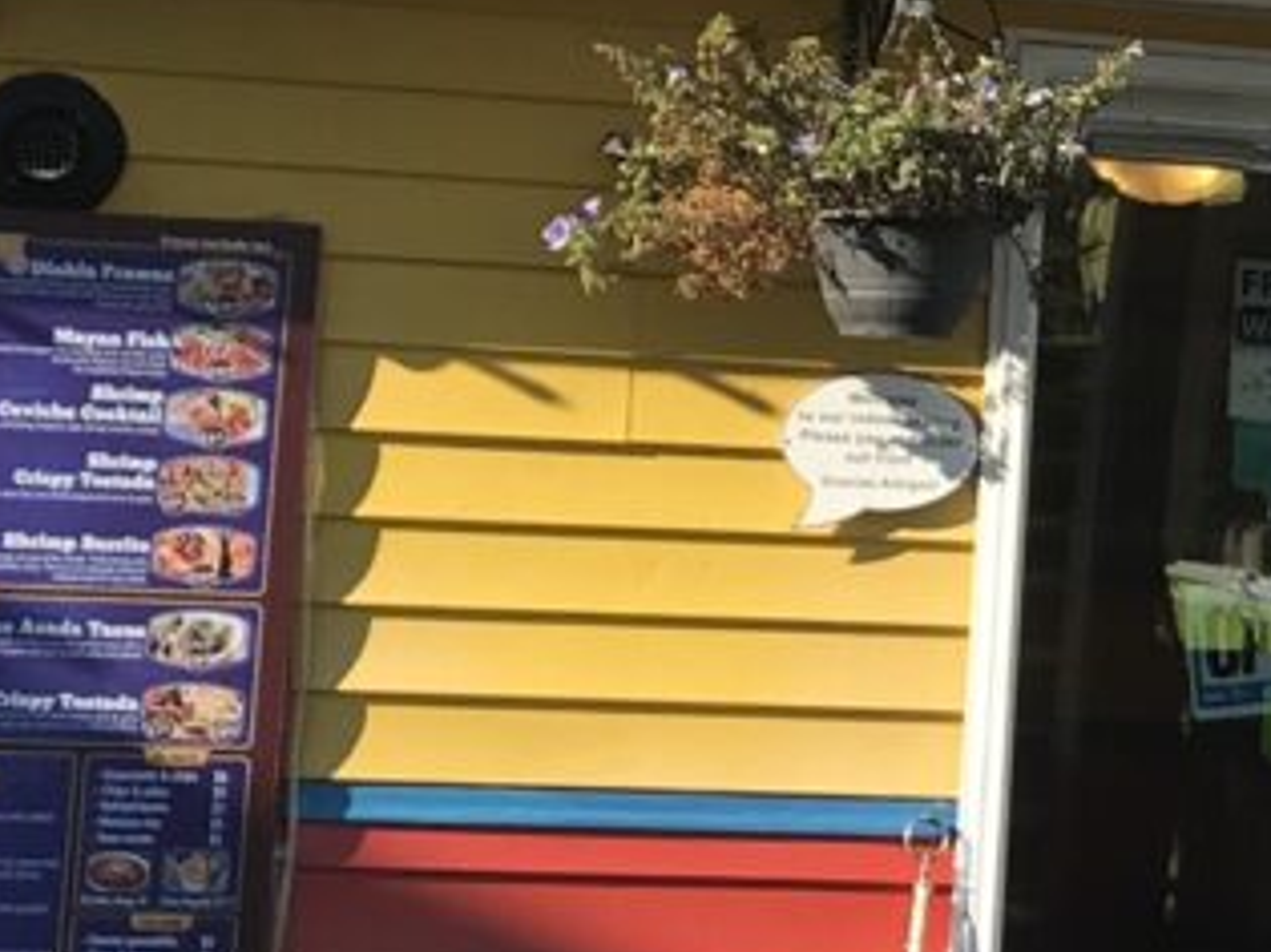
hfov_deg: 15.2
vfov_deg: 11.4
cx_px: 1243
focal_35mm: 128
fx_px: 4698
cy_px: -133
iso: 20
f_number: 1.8
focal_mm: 3.99
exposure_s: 1/1198
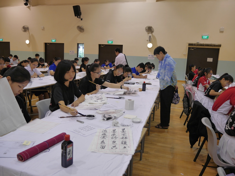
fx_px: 204
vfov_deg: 46.8
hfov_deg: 59.9
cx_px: 118
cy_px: 88
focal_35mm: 30
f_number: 3.6
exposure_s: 1/25
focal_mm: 15
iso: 160
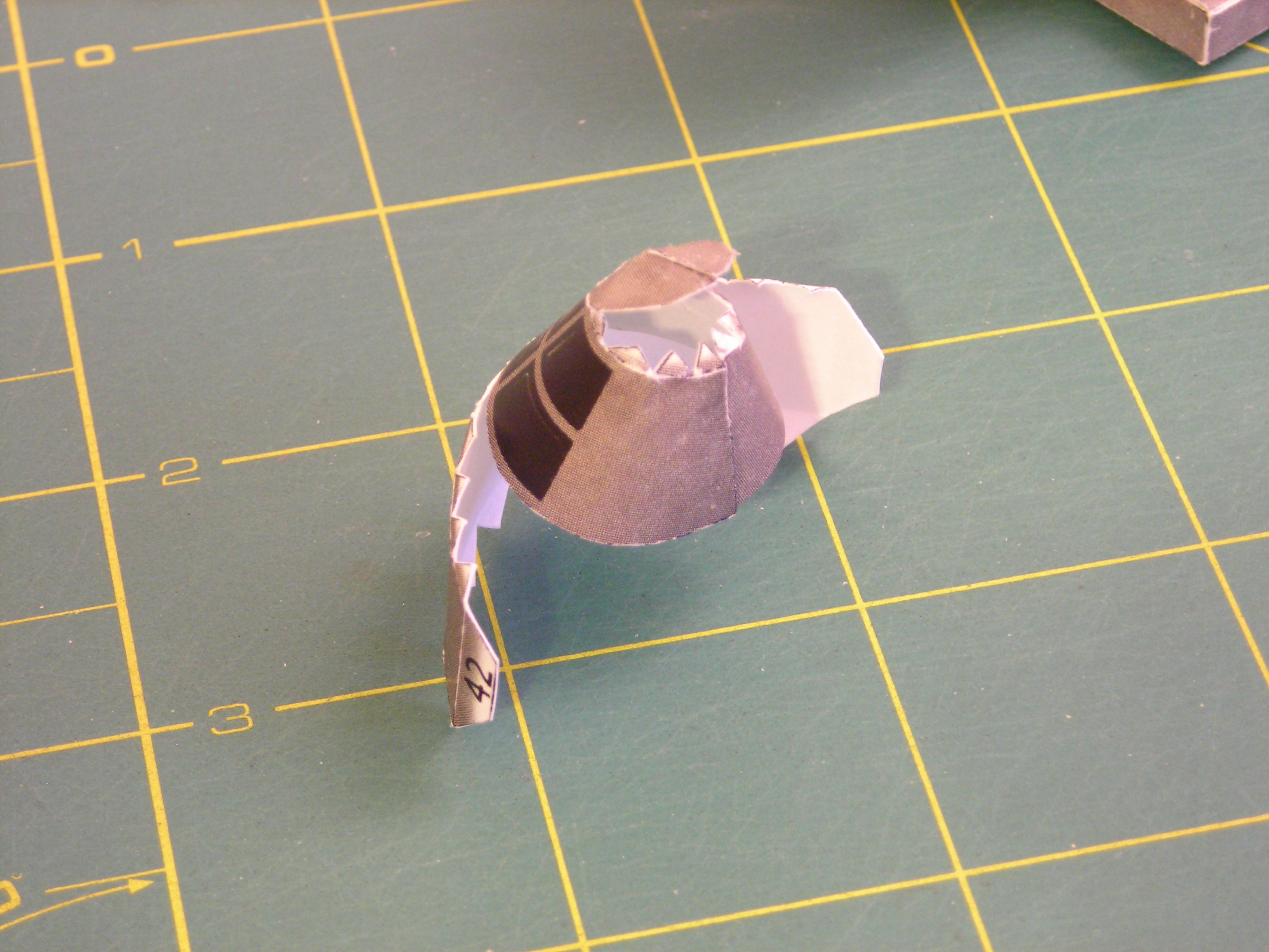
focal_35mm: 116
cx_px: 634
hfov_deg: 17.0
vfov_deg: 12.8
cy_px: 476
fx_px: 4252
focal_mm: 19.2
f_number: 5.3
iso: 200
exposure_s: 1.98
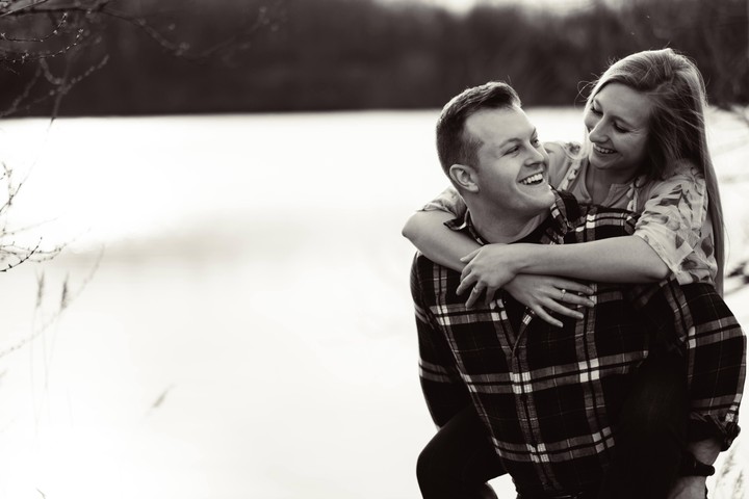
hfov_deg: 24.2
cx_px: 374
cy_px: 250
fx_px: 1748
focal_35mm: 84
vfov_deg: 16.3
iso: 160
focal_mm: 56
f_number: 1.2
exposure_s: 1/3200
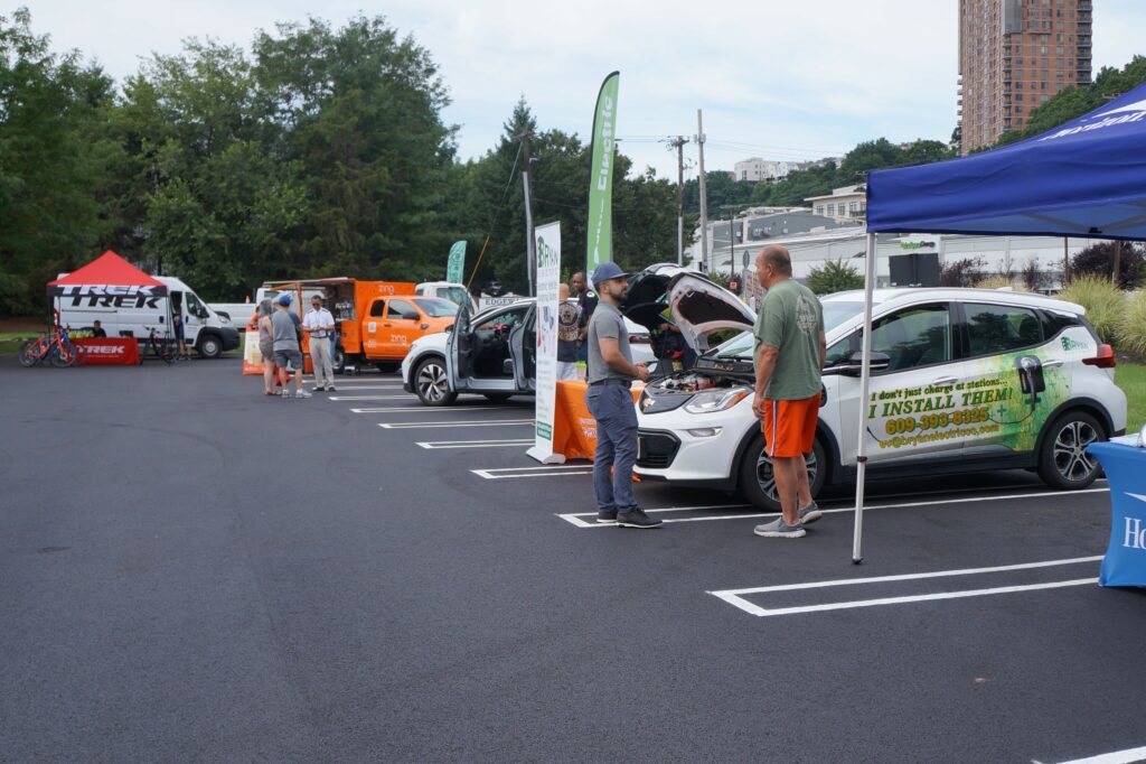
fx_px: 859
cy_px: 382
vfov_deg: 47.9
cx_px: 573
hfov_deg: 67.4
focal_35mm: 27
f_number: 5
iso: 100
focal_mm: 18
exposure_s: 1/400
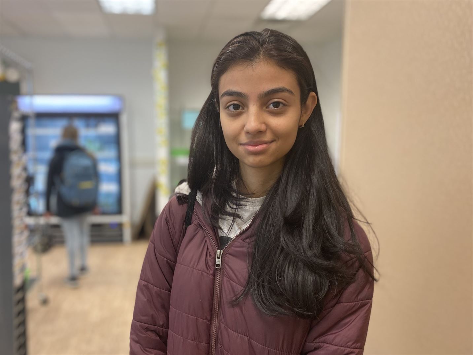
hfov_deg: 67.3
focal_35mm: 26
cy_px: 178
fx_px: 355
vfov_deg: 53.1
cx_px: 236
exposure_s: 1/60
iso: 125
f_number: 1.8
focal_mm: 4.25
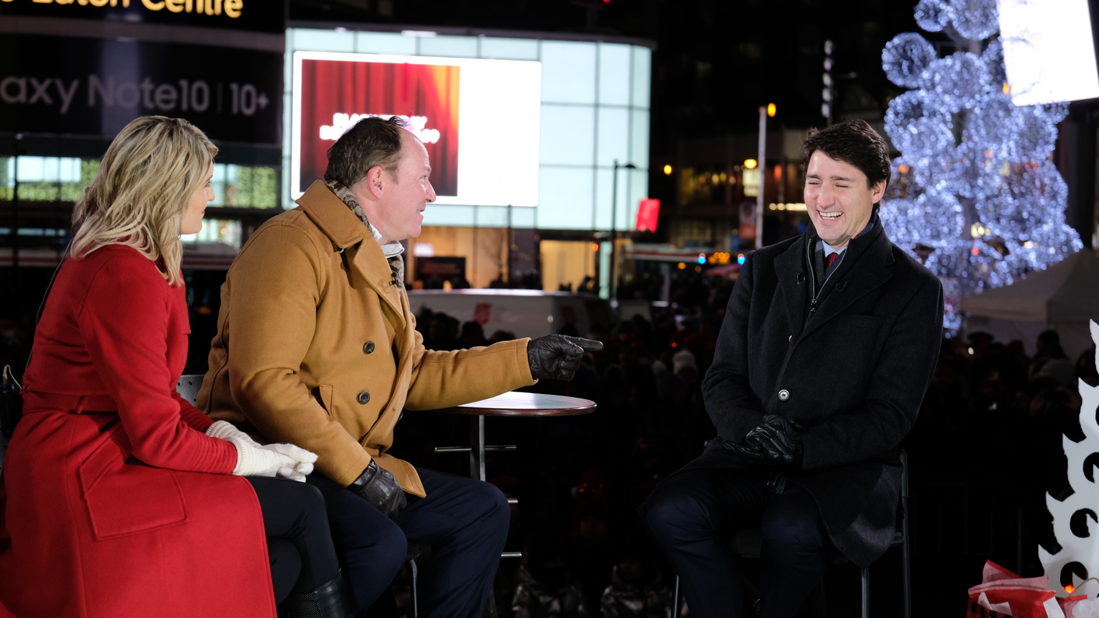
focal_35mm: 85
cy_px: 368
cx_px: 541
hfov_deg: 25.0
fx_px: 2477
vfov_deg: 14.2
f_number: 3.6
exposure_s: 1/125
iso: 800
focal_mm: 52
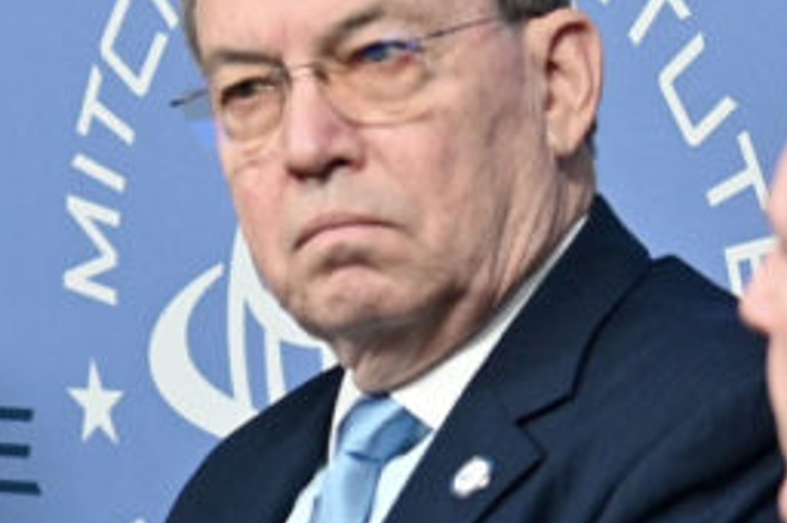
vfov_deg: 3.2
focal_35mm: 420
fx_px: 9170
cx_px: -381
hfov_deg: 4.9
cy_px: 1043
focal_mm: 70
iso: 800
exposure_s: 1/160
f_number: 2.8
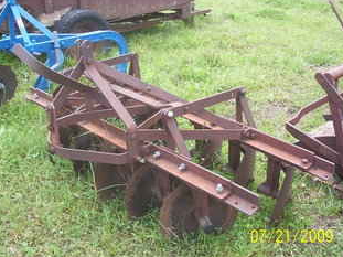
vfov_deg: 33.6
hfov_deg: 43.9
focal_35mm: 43
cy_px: 129
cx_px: 163
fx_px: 426
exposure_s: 1/194
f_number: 4.5
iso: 100
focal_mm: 6
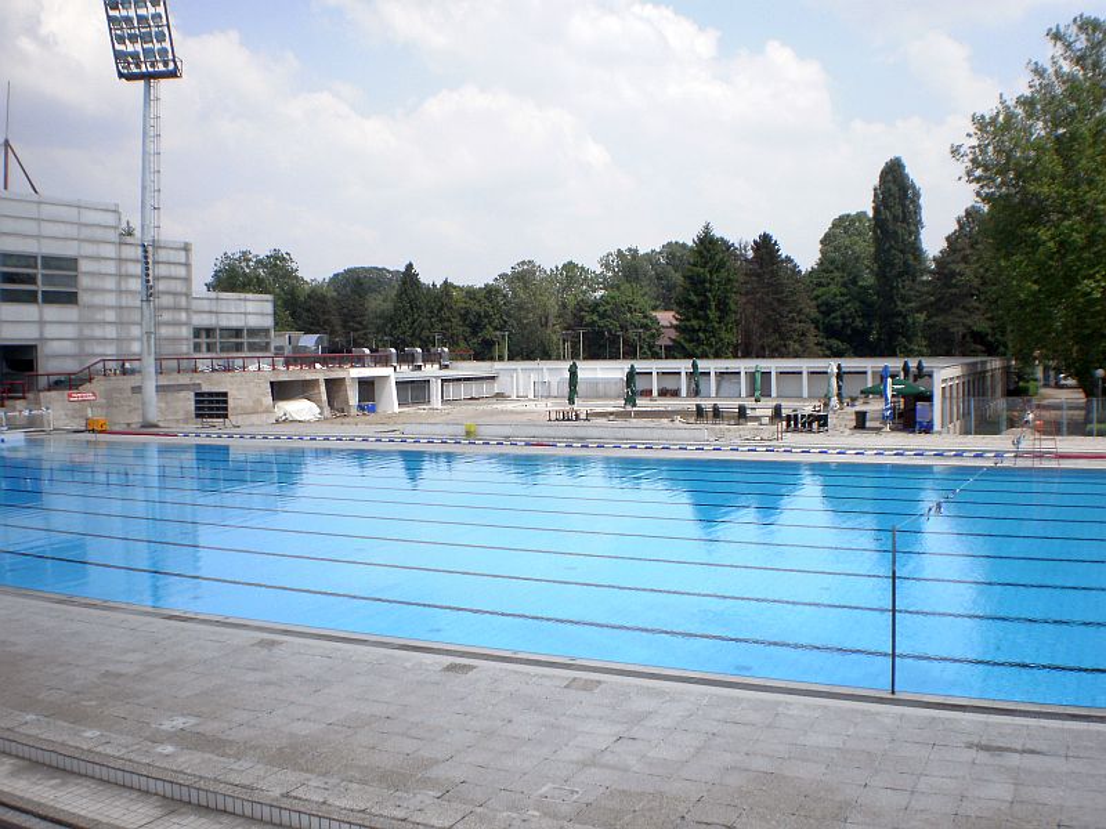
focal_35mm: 36
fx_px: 1150
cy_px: 414
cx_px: 553
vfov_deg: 39.7
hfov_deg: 51.4
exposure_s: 1/1000
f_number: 4.6
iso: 100
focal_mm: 6.3
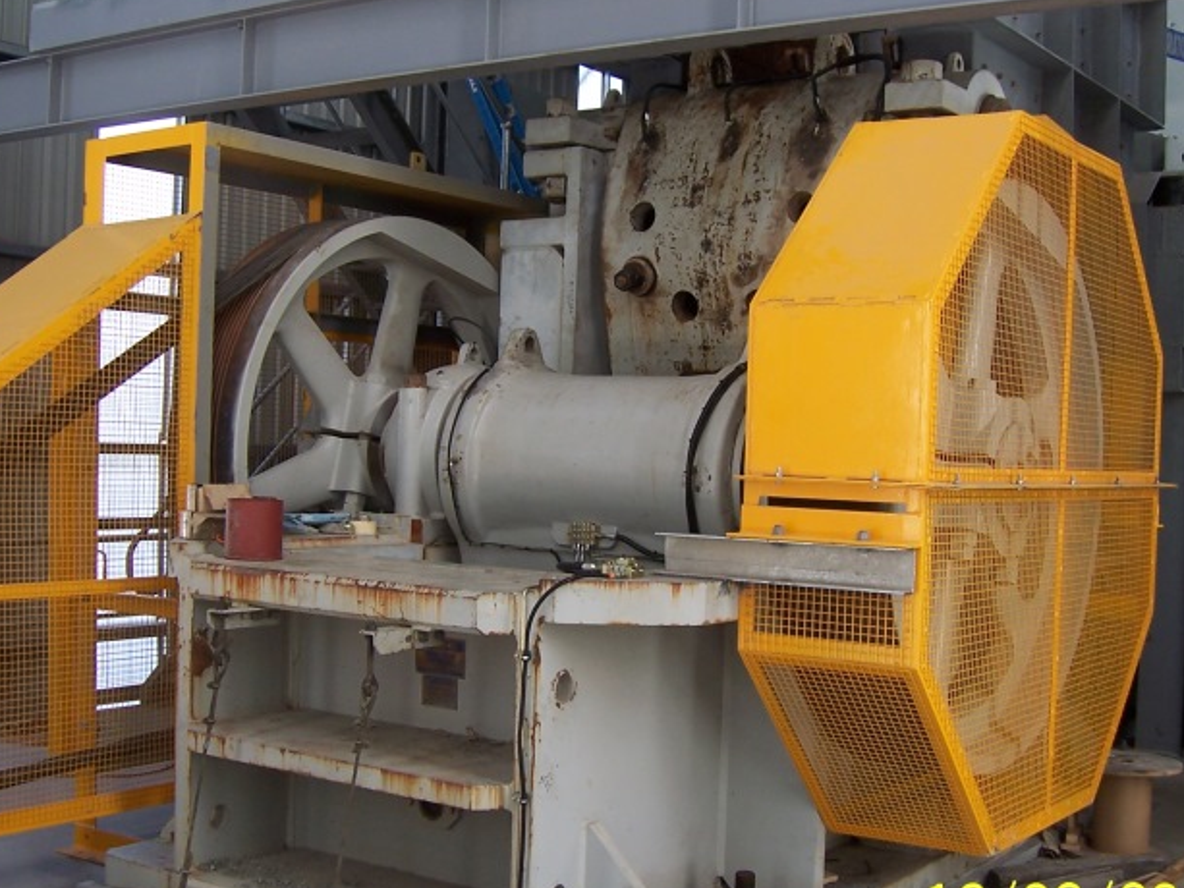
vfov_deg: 30.9
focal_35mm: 47
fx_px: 1608
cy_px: 473
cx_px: 558
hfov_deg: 40.4
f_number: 3
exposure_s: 1/90
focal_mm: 6
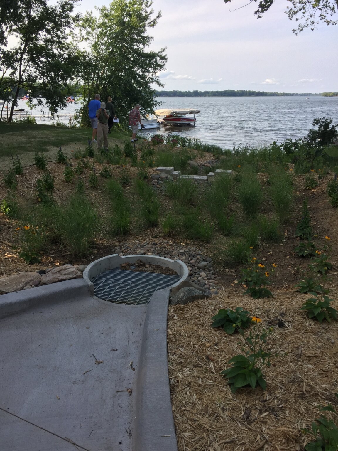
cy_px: 226
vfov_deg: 61.7
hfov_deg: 48.2
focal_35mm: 29
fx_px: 378
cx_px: 169
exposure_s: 1/732
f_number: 2.2
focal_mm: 4.15
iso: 32
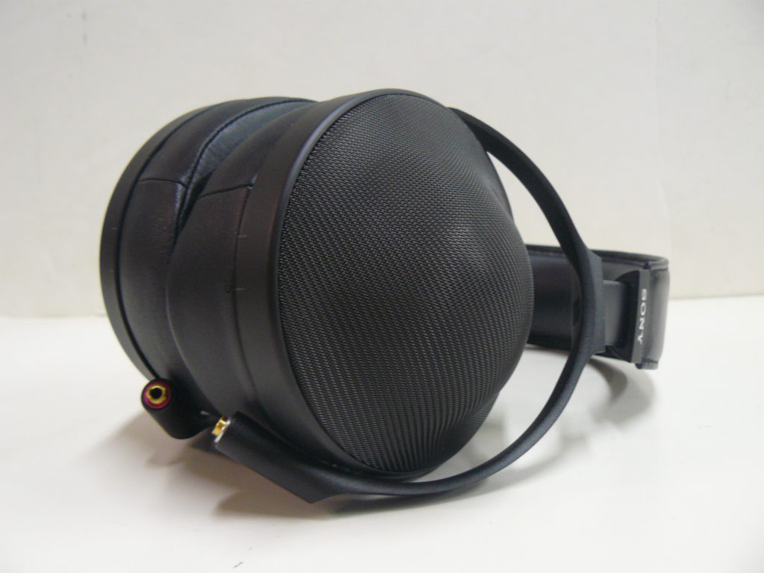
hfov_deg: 51.4
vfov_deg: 39.7
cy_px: 286
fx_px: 795
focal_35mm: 36
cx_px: 382
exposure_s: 1/20
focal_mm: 6
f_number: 2.8
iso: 200
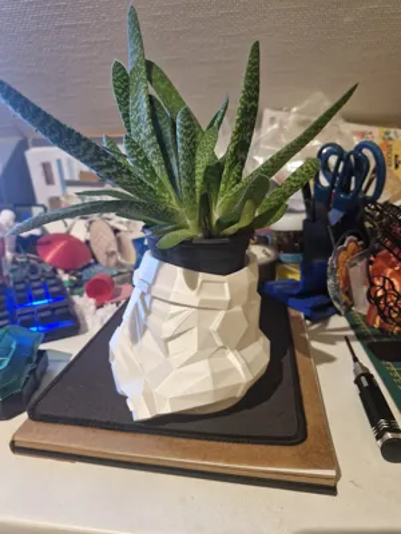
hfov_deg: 58.9
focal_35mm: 23
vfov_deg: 73.9
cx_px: 200
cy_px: 267
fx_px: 355
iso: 640
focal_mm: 5.54
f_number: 1.8
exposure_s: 1/50
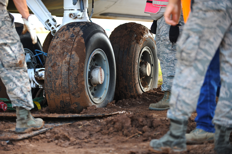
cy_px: 77
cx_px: 116
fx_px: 631
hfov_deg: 20.8
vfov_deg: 13.9
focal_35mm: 98
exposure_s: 1/800
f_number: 2.8
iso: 400
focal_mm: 98
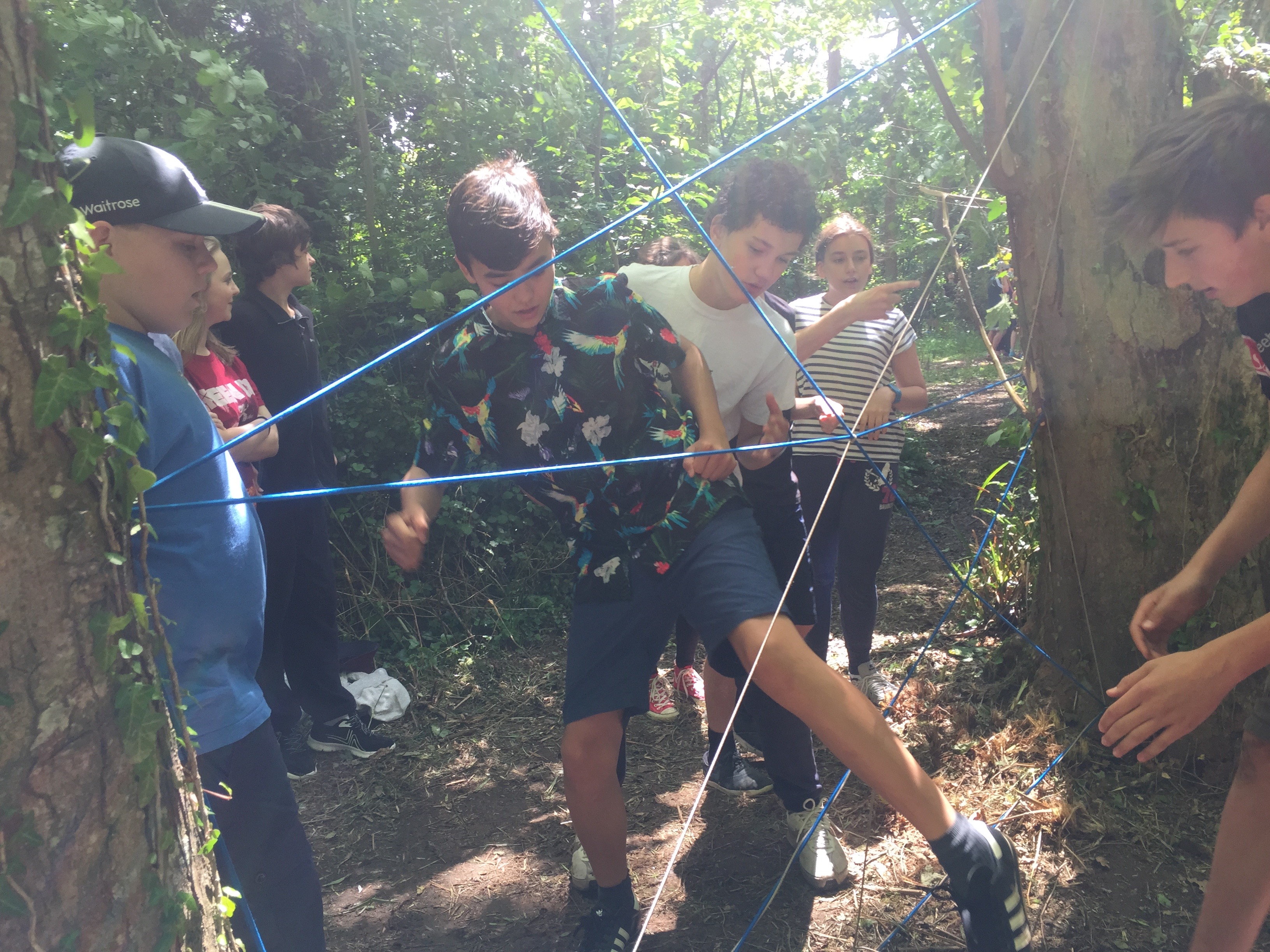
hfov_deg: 61.7
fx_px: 1064
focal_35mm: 29
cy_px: 476
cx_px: 635
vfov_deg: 48.2
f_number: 2.2
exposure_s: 1/120
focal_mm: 4.15
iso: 32
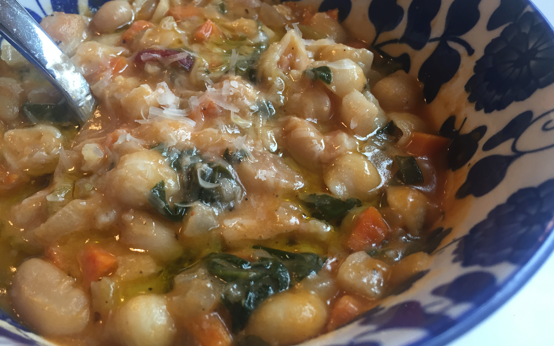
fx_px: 468
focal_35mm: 31
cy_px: 186
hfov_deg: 61.2
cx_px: 278
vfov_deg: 40.6
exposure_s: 1/30
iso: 80
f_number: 2.2
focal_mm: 4.15
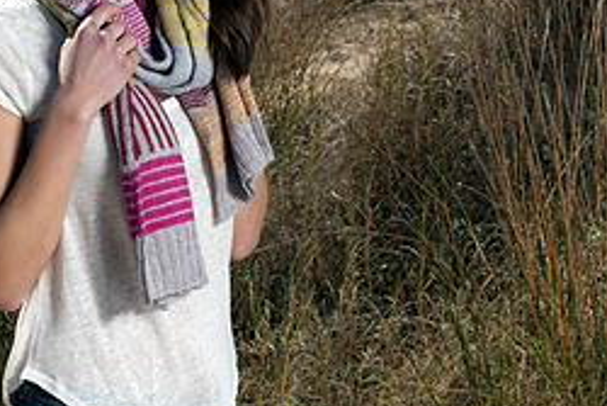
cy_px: 140
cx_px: 83
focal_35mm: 100
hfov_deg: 20.1
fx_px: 1687
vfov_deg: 13.7
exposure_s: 1/250
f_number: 11
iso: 100
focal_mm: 50
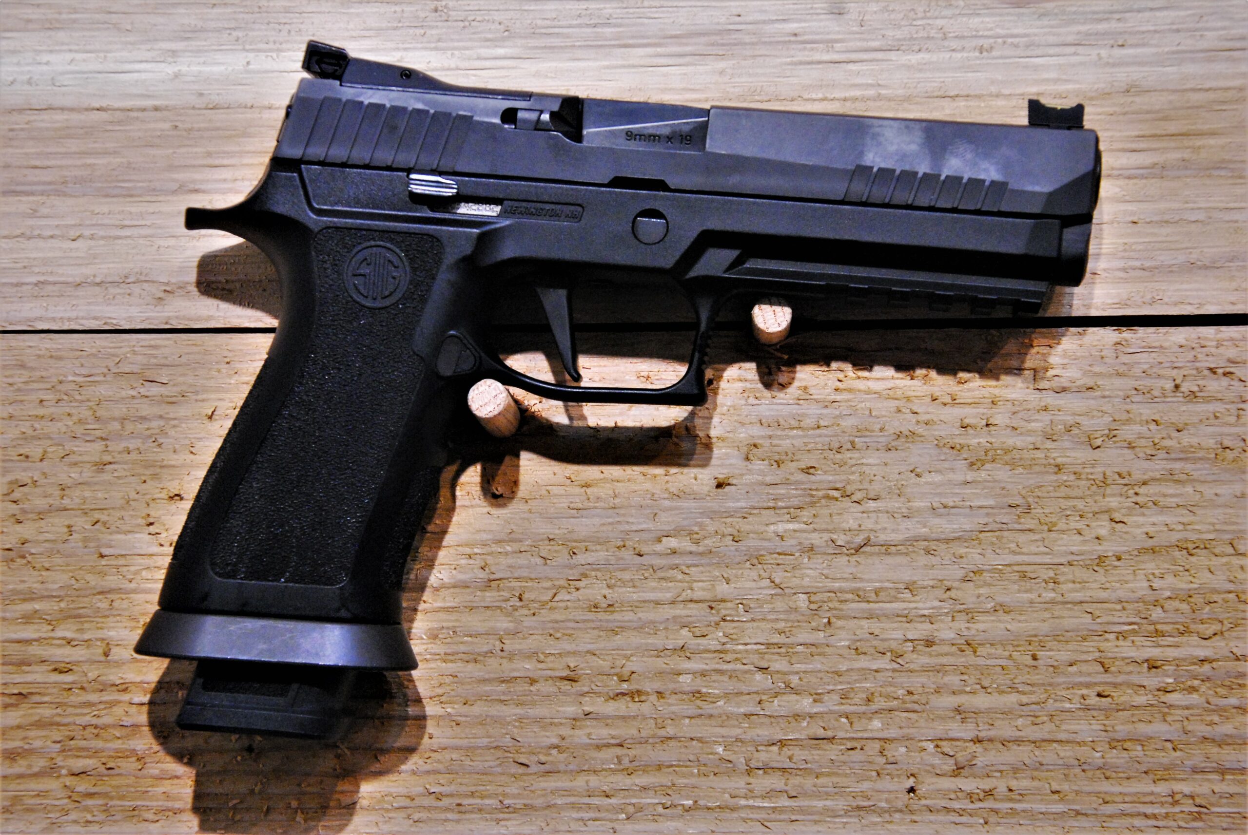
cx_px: 624
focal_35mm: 87
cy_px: 418
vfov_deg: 15.8
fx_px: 3020
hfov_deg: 23.4
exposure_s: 1/60
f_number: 7.1
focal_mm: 58
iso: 1600
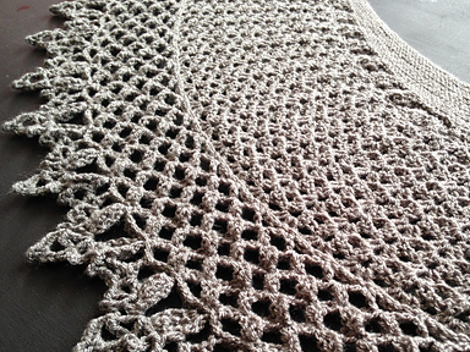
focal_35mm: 43
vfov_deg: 33.4
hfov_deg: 43.4
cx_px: 301
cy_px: 223
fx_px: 584
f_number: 2.4
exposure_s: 1/20
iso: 64
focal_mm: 4.12
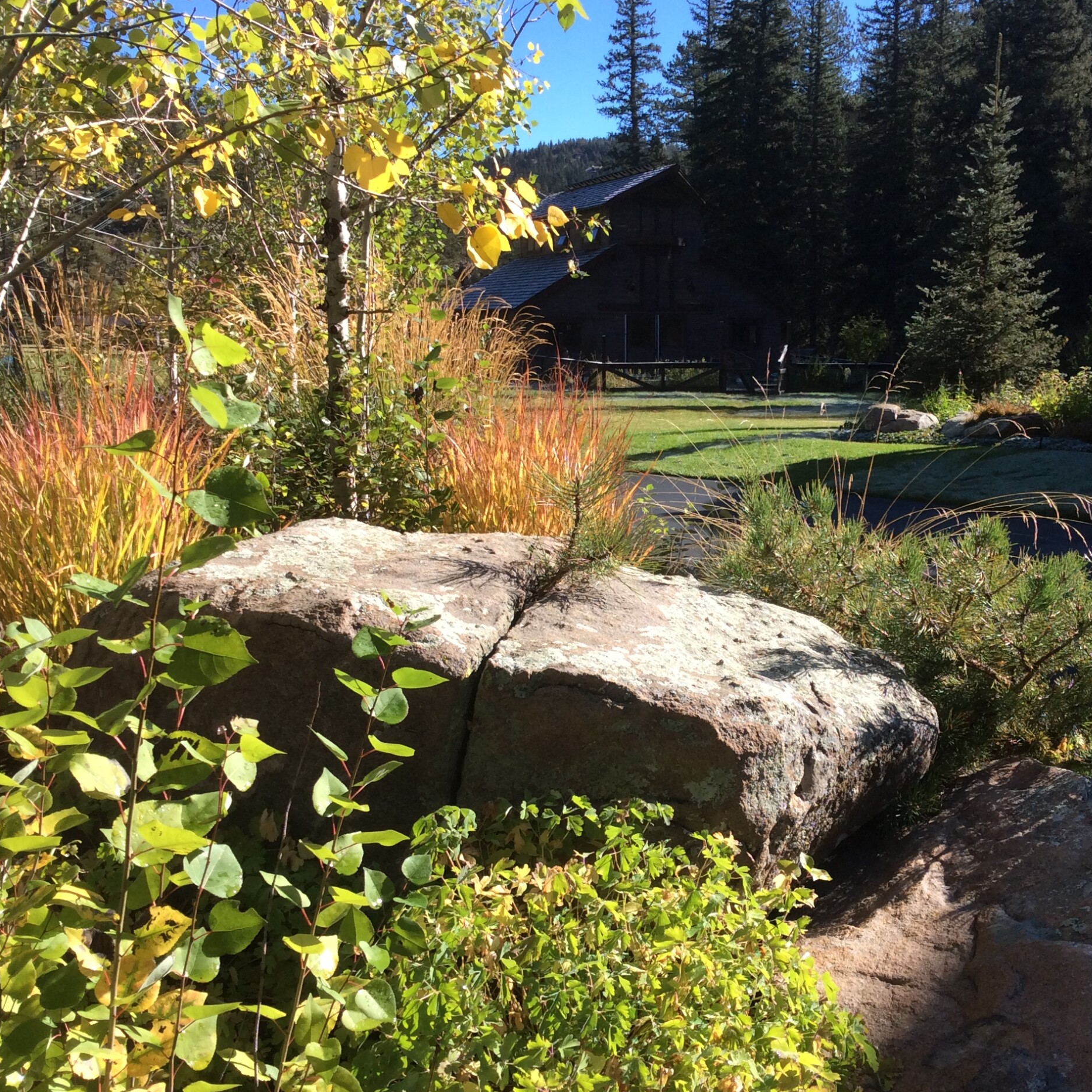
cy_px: 555
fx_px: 1428
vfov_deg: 41.9
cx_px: 654
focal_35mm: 40
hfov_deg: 41.7
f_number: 2.4
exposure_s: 1/715
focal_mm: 3.3
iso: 32
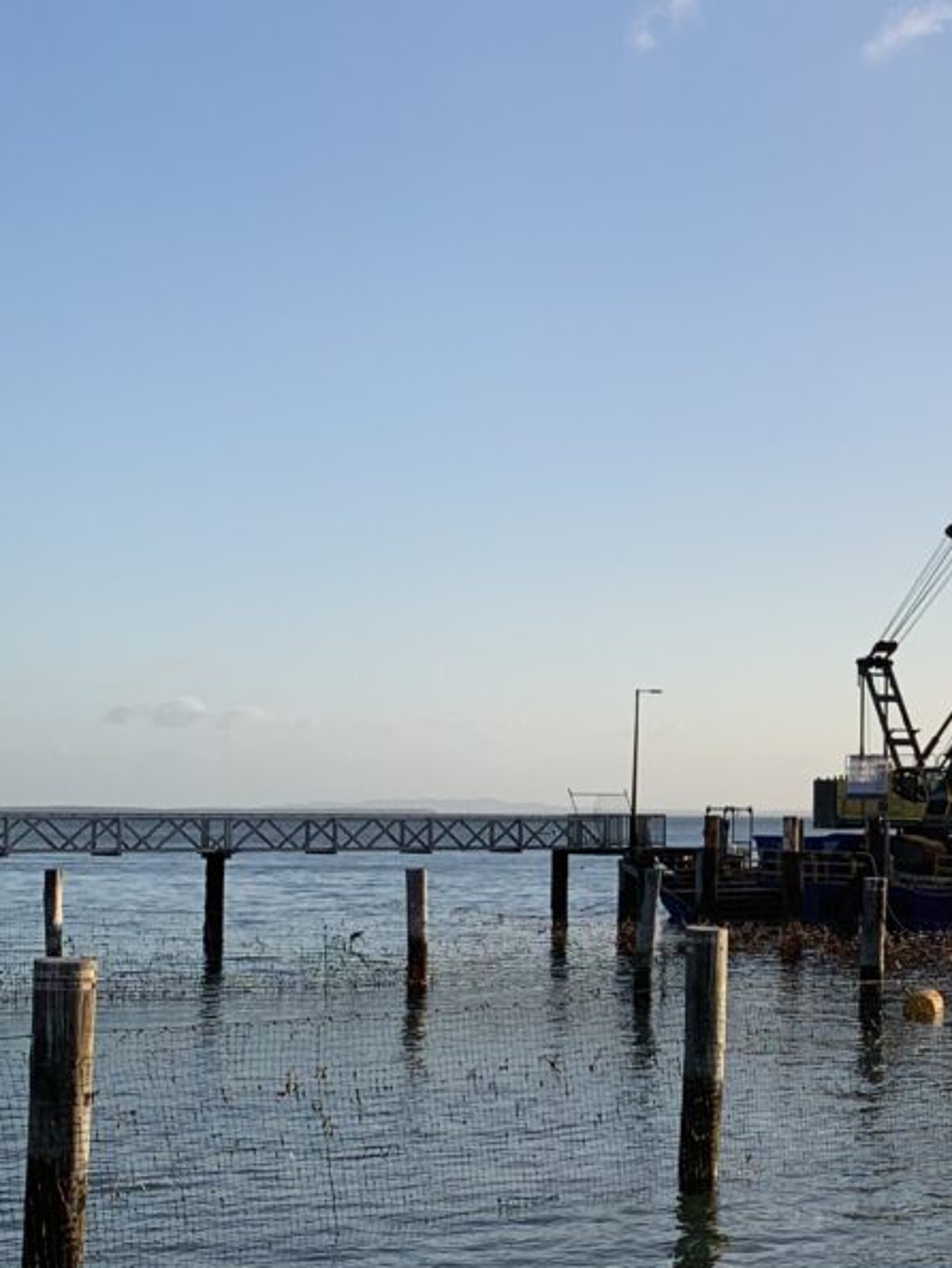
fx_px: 2565
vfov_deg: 27.7
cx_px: 1093
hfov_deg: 19.9
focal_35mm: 70
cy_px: 751
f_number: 1.8
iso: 25
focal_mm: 4.25
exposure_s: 1/2421
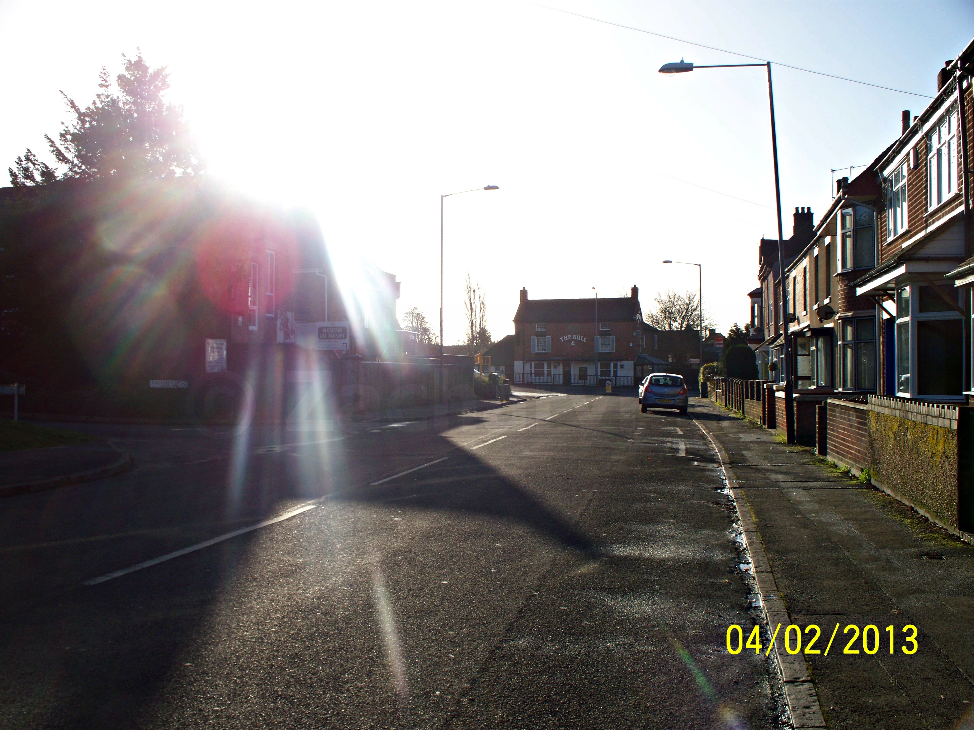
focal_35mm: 36
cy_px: 365
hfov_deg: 51.4
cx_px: 487
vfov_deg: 39.7
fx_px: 1013
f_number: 5
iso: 64
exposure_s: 1/400
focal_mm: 7.54
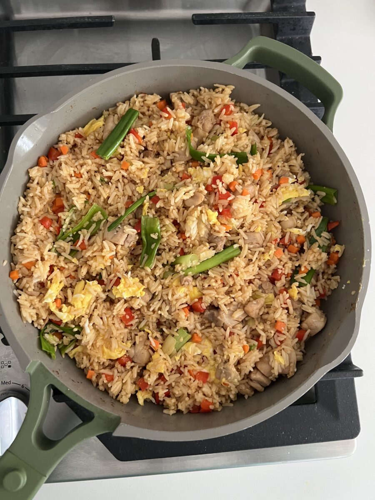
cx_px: 188
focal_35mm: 26
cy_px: 250
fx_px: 376
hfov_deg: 53.1
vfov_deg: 67.3
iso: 320
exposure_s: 1/60
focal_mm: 5.7
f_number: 1.5
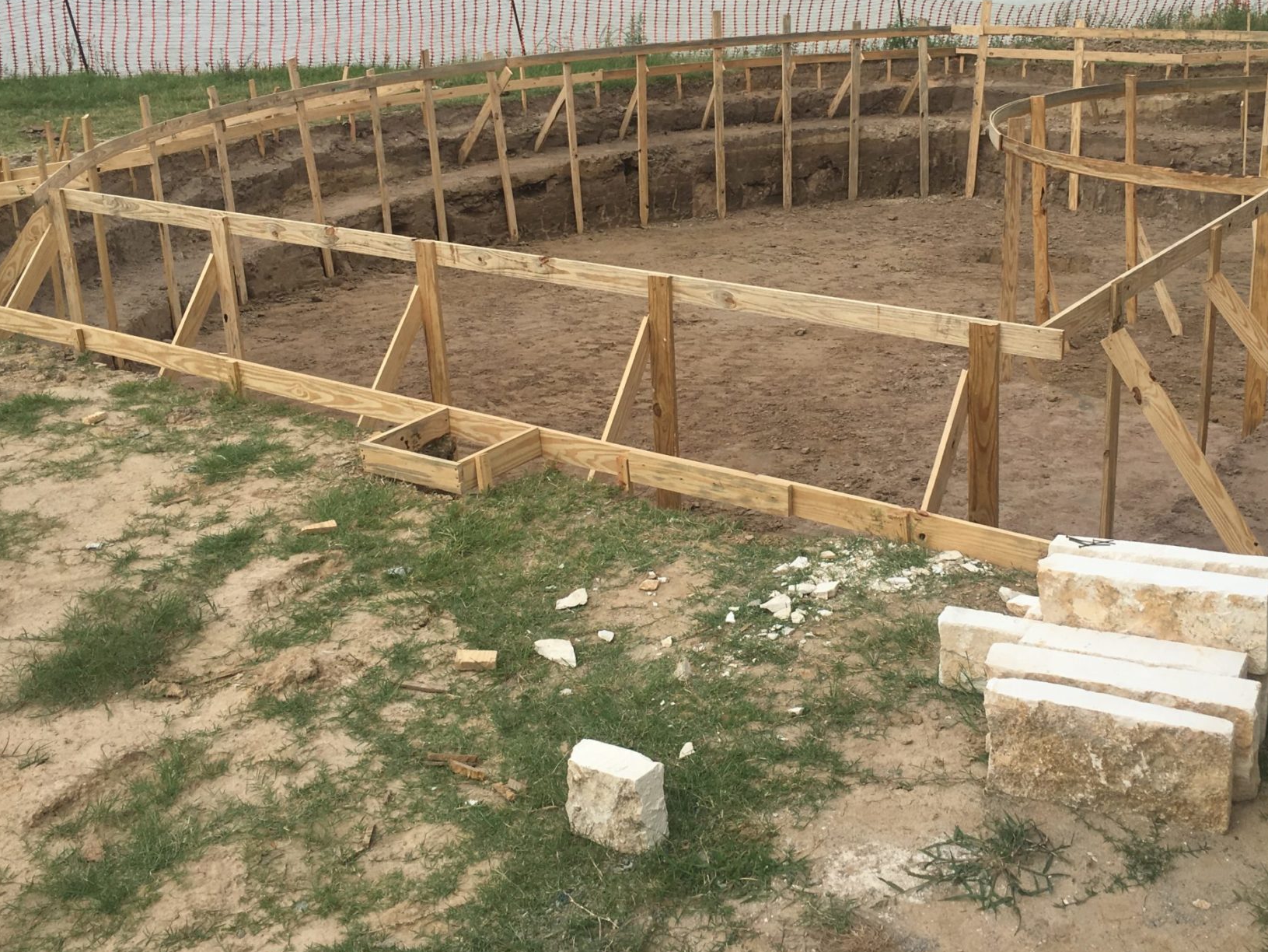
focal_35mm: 40
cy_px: 325
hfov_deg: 46.5
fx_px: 1466
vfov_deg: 35.7
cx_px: 760
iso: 25
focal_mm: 4.15
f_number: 2.2
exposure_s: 1/1637
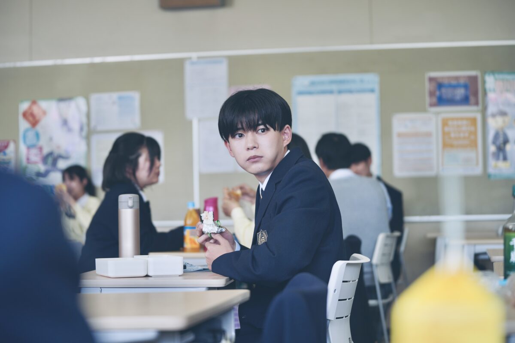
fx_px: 1001
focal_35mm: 70
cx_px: 258
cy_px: 172
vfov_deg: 19.5
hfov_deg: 28.8
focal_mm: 70
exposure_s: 1/100
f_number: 2.8
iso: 100
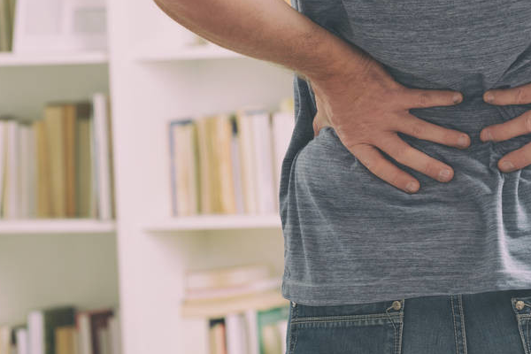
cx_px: 319
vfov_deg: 5.0
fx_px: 4026
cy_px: 178
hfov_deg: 7.5
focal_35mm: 273
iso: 160
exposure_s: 1/160
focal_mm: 160
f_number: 6.3
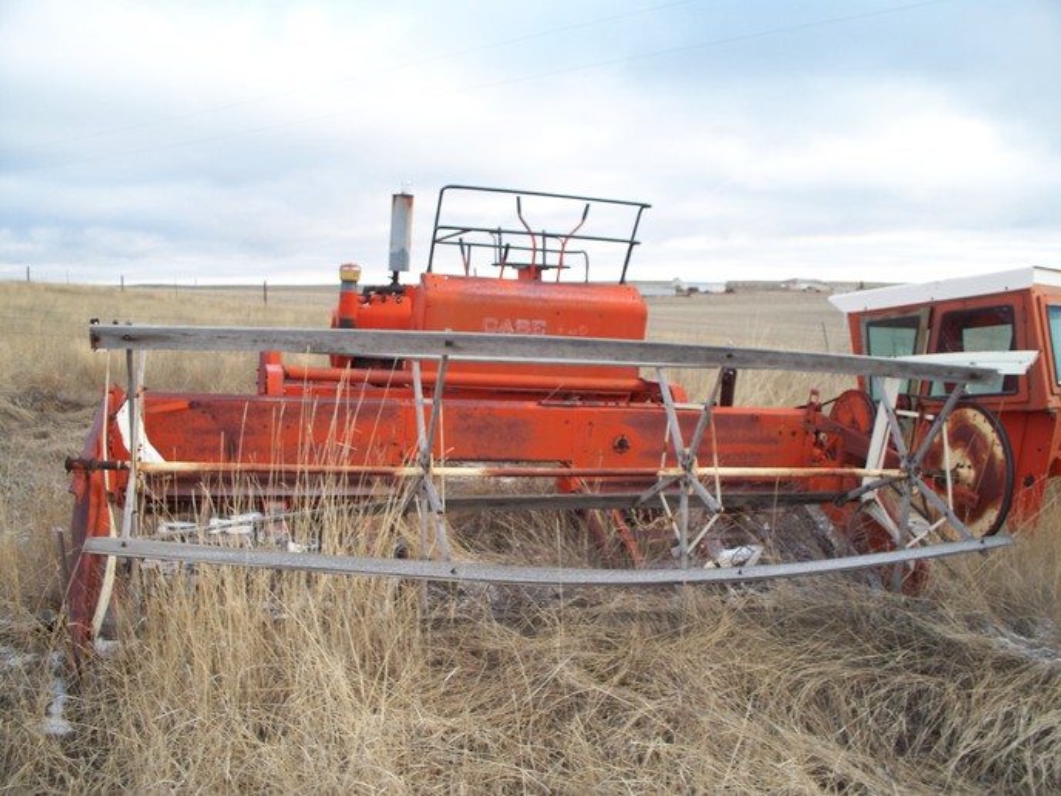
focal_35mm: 36
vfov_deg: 39.7
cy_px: 398
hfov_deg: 51.4
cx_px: 530
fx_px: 1103
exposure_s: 1/125
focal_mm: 7.54
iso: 64
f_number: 2.8
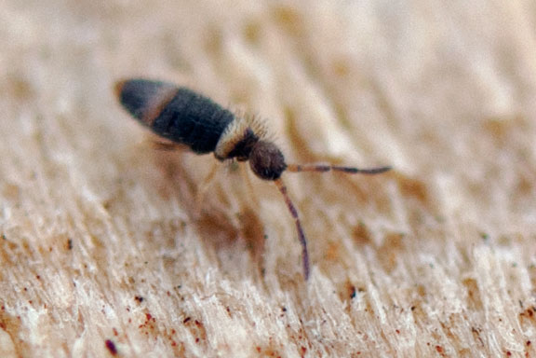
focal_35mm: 90
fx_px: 1340
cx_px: 268
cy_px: 179
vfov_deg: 15.2
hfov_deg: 22.6
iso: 250
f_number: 4.5
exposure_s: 1/80
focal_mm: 60
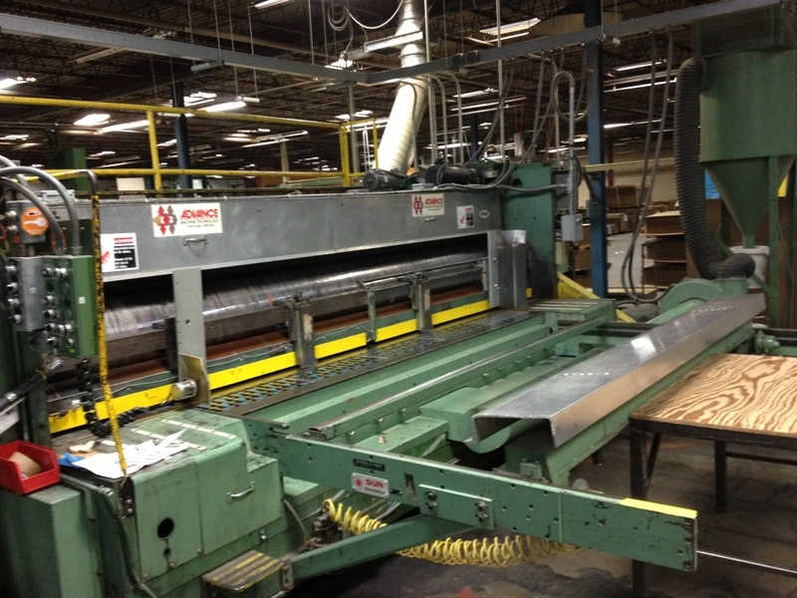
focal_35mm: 35
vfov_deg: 40.7
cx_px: 398
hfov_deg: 52.6
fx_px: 806
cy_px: 299
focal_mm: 4.28
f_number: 2.4
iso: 200
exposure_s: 1/20
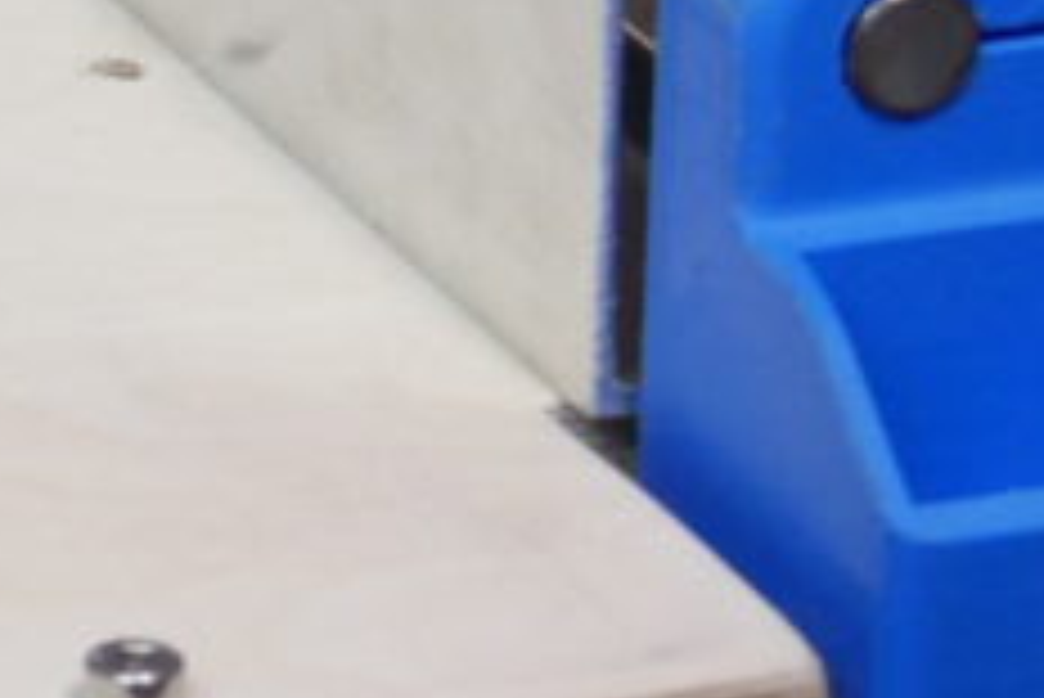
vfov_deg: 4.0
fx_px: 9982
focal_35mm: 344
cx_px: -1296
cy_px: -777
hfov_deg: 5.8
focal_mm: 25
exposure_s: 1/100
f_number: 5.3
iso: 1600
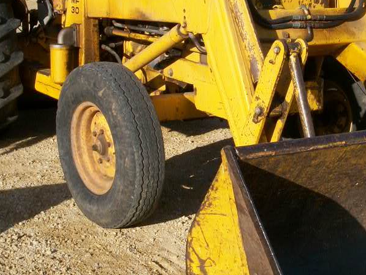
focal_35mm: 75
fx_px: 793
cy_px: 91
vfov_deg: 19.6
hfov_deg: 25.7
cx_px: 269
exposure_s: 1/400
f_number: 5.6
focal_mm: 6.3
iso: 80
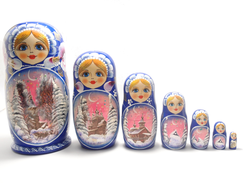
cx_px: 122
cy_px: 92
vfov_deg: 37.7
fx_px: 267
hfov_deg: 49.0
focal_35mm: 38
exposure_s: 1/80
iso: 200
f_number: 2
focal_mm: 8.16
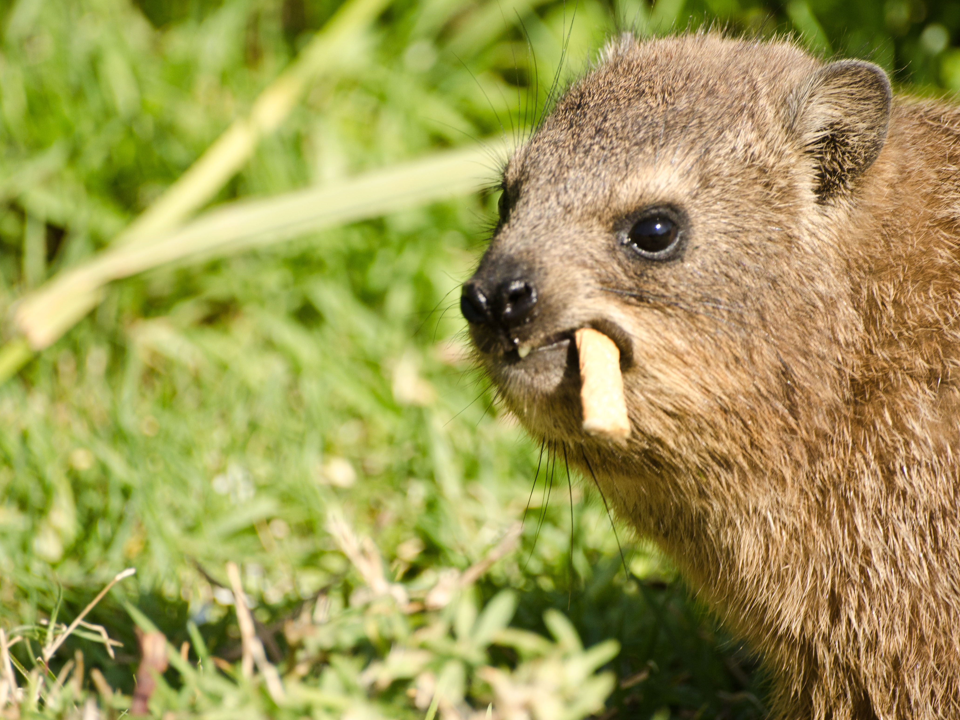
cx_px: 526
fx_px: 14338
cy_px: 360
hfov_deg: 3.8
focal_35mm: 517
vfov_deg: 2.9
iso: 400
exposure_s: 1/320
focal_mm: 300
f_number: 5.6
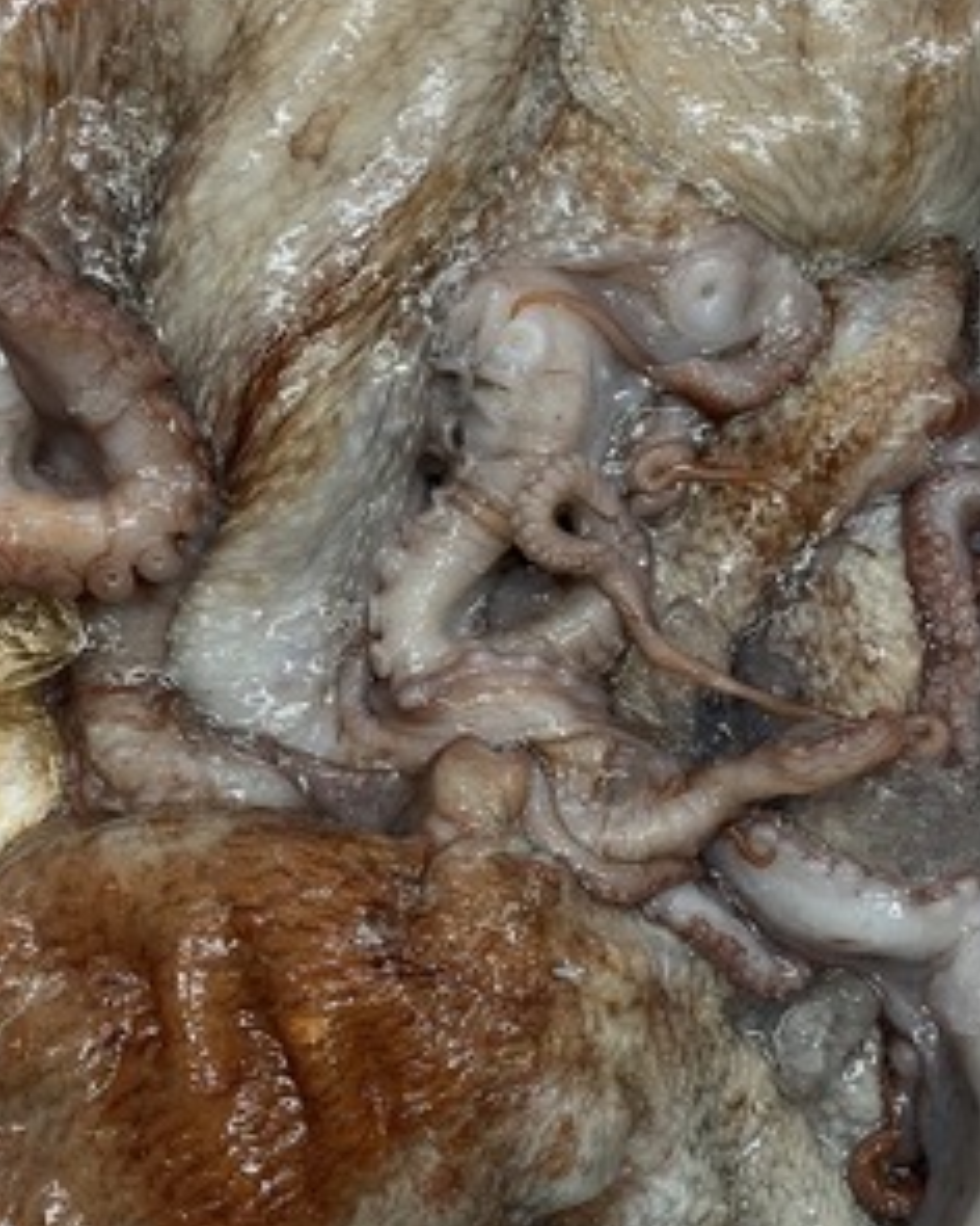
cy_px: 661
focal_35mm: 43
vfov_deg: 42.9
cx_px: 471
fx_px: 1559
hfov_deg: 34.9
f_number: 1.6
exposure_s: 1/60
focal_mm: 5.1
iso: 100
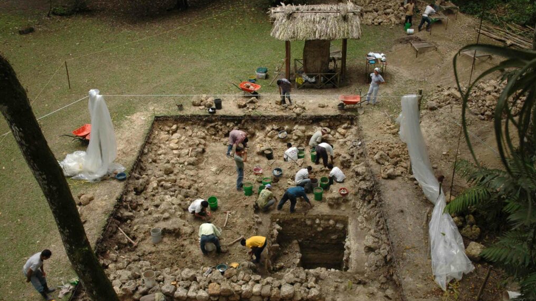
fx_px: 497
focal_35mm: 35
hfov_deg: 56.6
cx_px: 270
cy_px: 179
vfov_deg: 33.6
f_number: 6.3
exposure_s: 1/250
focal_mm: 22
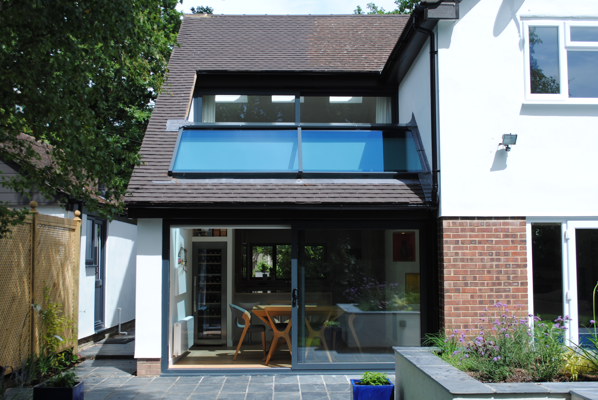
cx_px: 299
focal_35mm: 44
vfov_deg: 30.9
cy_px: 200
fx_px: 723
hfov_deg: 44.9
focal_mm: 29
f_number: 7.1
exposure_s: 1/200
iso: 100
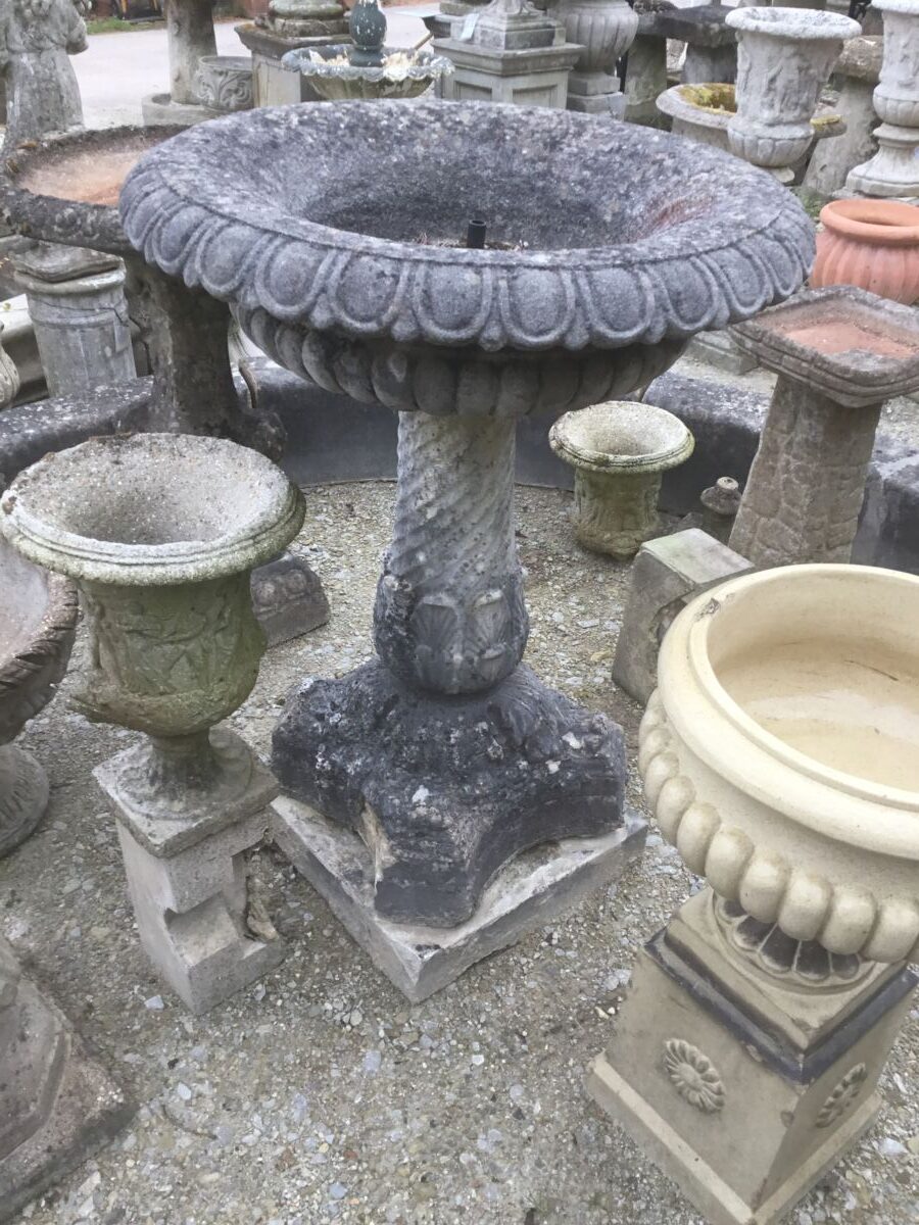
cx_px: 460
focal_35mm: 31
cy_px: 612
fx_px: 1097
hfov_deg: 45.4
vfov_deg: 58.4
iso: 40
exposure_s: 1/100
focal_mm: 3.3
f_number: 2.4
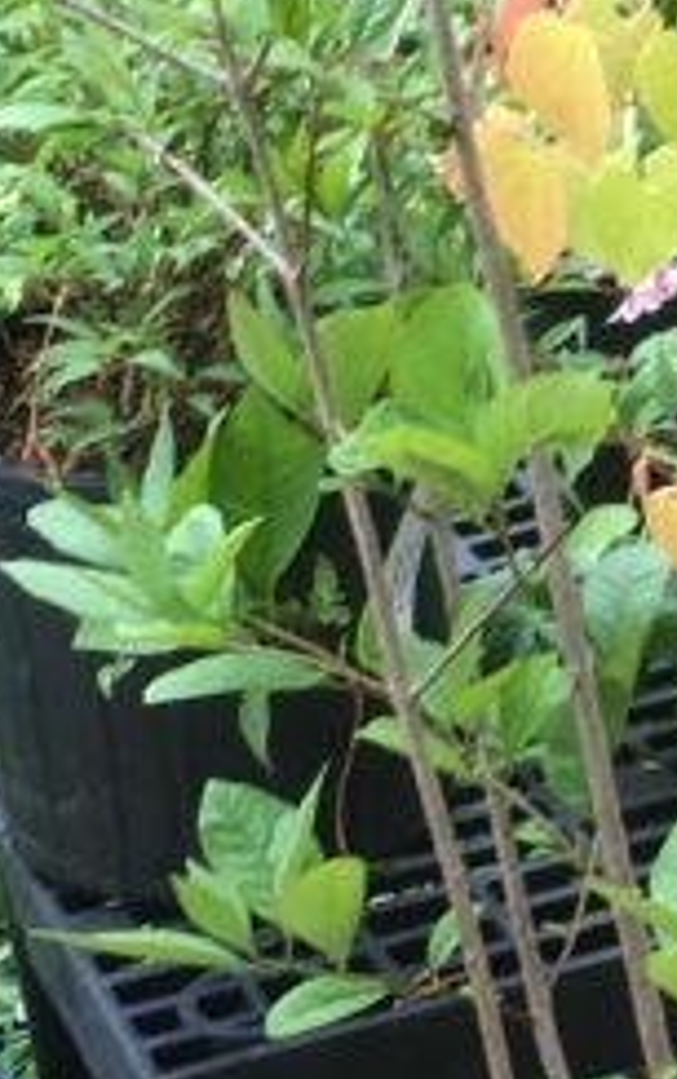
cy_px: 601
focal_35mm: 129
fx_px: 3799
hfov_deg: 10.0
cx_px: 814
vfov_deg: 16.2
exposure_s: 1/120
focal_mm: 4.15
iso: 25
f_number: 2.2
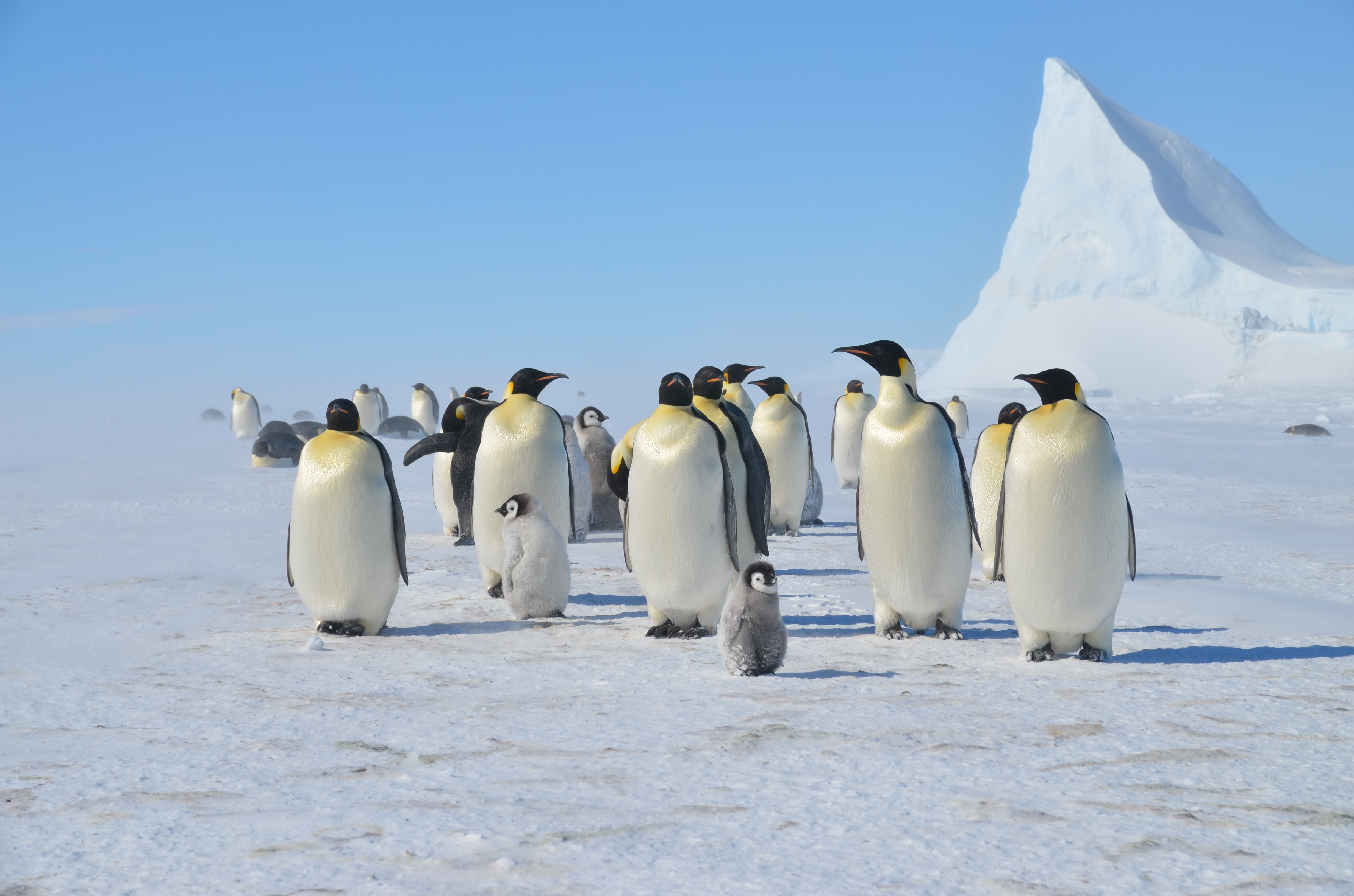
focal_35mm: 82
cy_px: 448
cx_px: 677
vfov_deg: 16.5
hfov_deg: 24.7
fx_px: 3096
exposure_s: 1/640
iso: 100
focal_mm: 55
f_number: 13
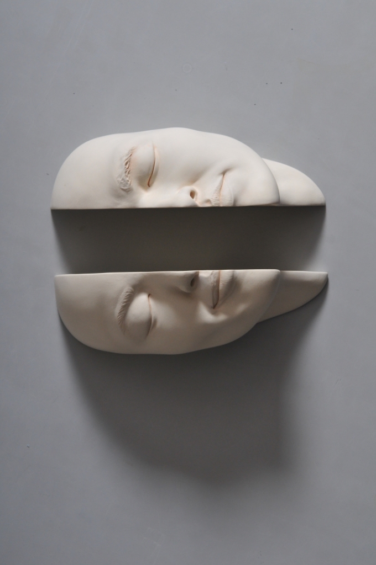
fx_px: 1060
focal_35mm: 68
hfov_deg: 20.1
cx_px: 188
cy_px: 282
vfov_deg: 29.9
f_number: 7.1
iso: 400
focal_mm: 45
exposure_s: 1/200
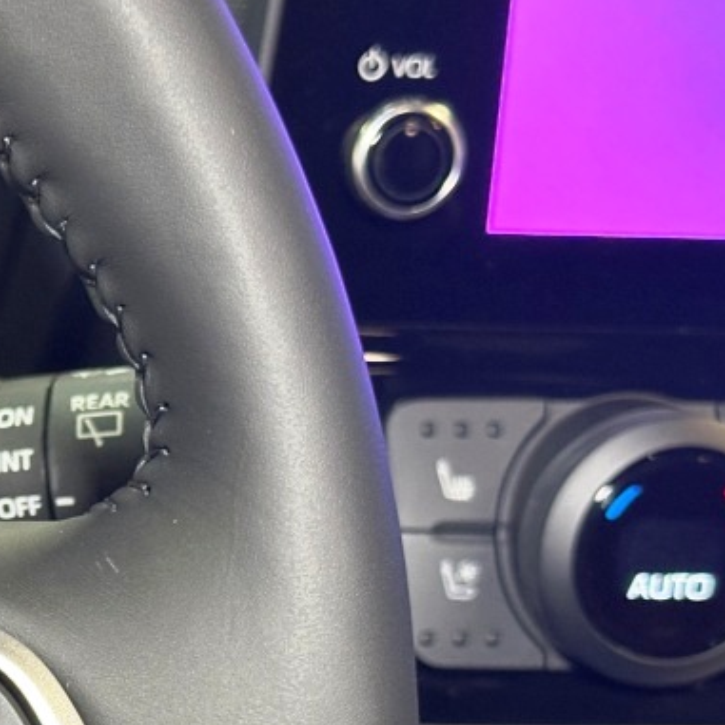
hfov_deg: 14.8
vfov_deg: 15.0
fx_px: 2701
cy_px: 715
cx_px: -118
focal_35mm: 114
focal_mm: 6.86
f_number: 1.78
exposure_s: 1/40
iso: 400
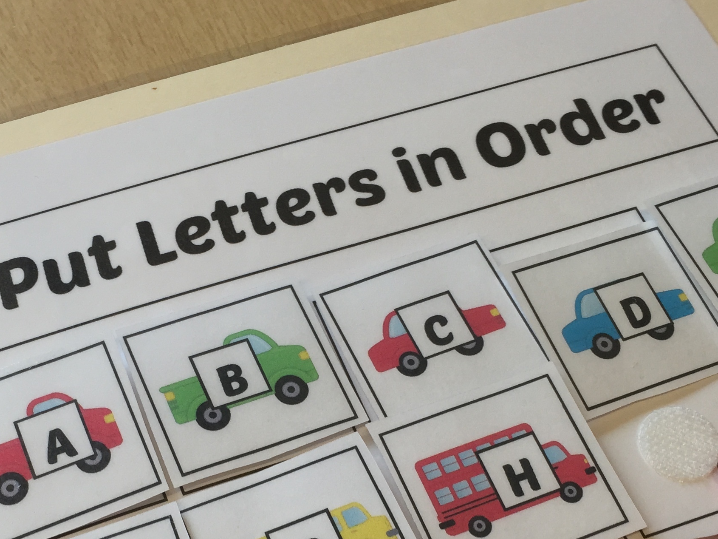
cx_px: 289
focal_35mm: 56
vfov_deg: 25.4
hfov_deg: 34.2
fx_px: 1162
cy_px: 465
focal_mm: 4.15
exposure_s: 1/120
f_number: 2.2
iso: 50
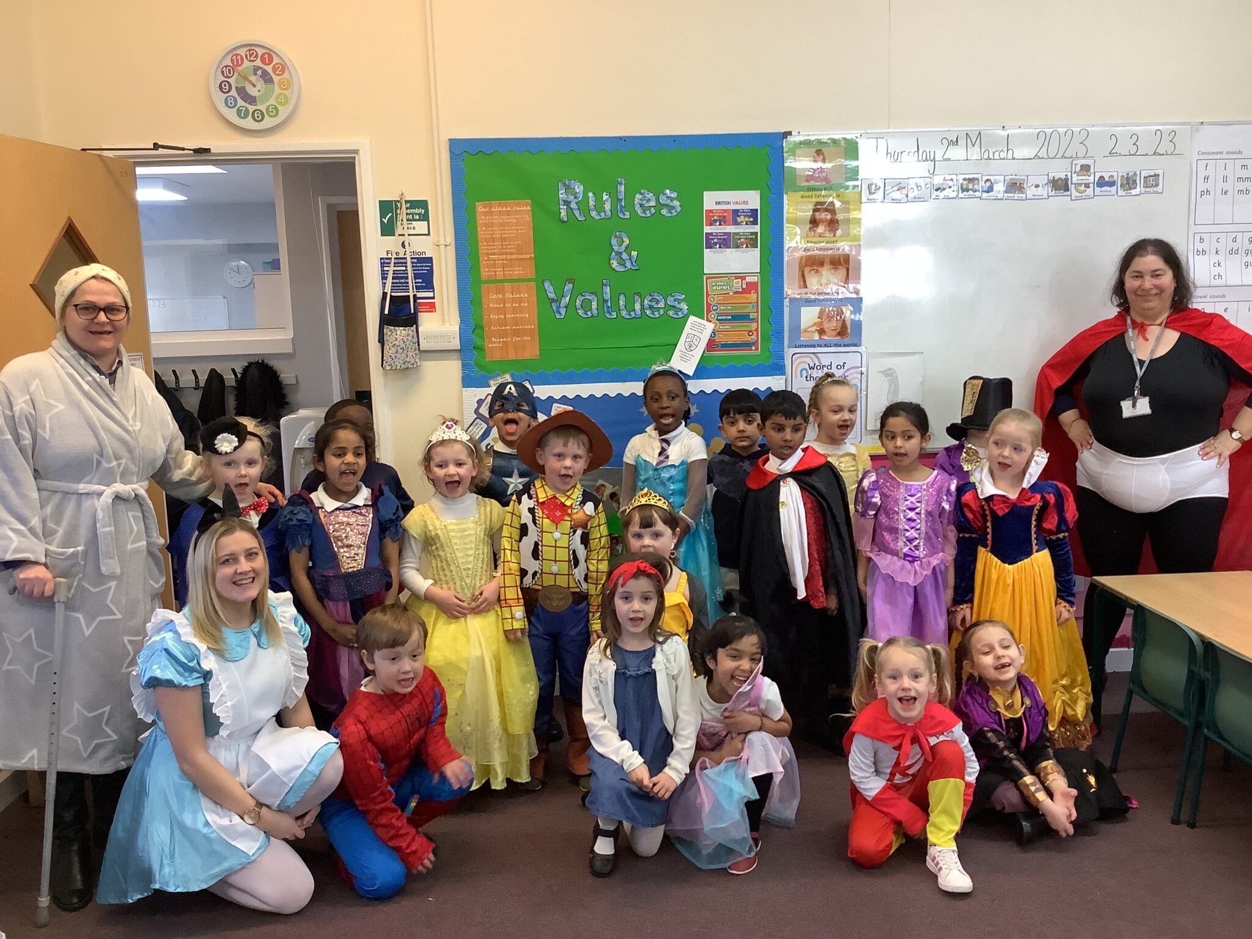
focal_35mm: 31
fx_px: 1121
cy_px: 470
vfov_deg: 45.4
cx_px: 626
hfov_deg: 58.4
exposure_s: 1/60
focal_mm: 3.3
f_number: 2.4
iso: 200
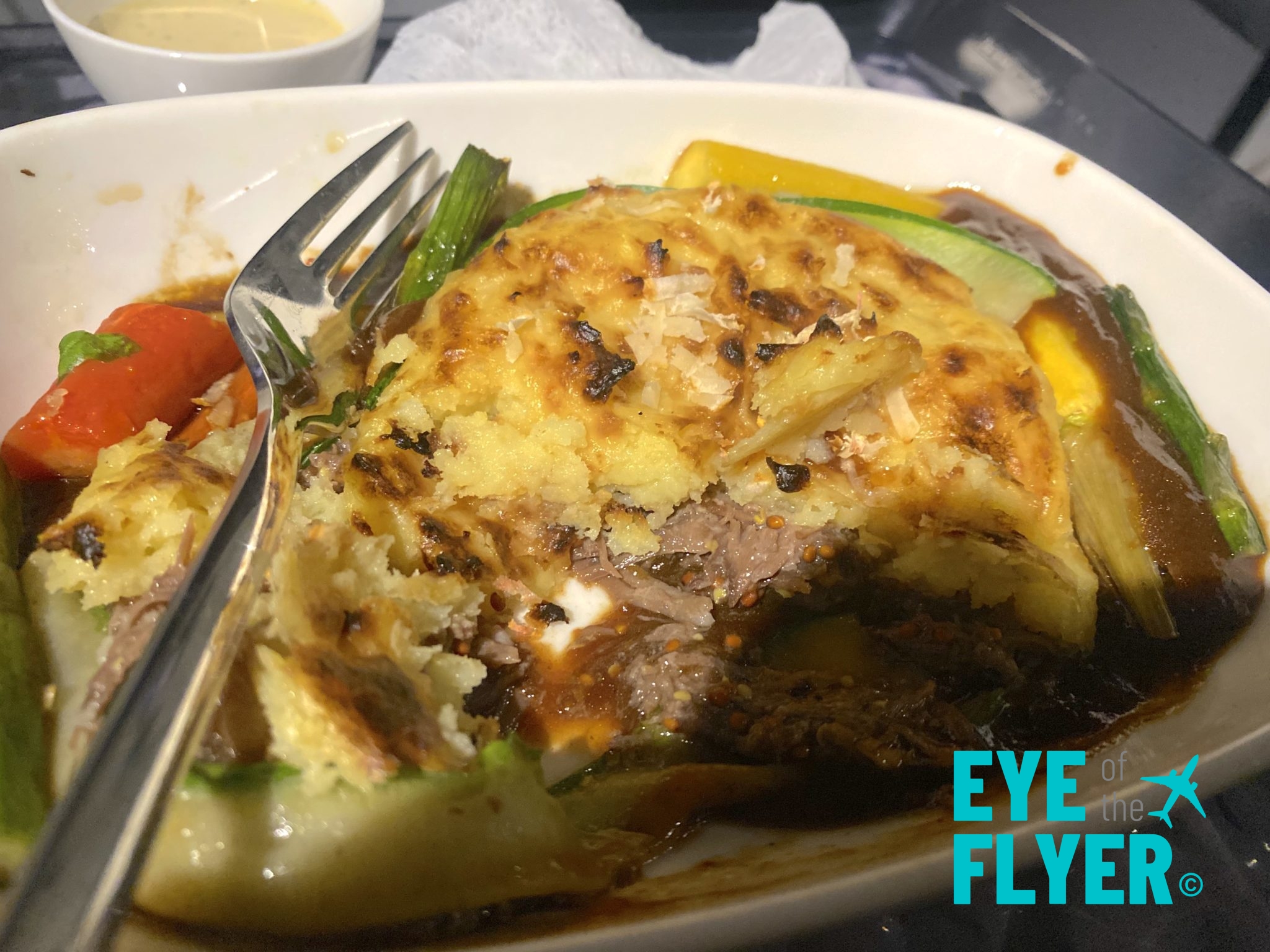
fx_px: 954
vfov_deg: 53.1
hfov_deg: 67.3
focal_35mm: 26
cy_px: 476
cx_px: 635
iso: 500
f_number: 1.8
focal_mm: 4.25
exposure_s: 1/40
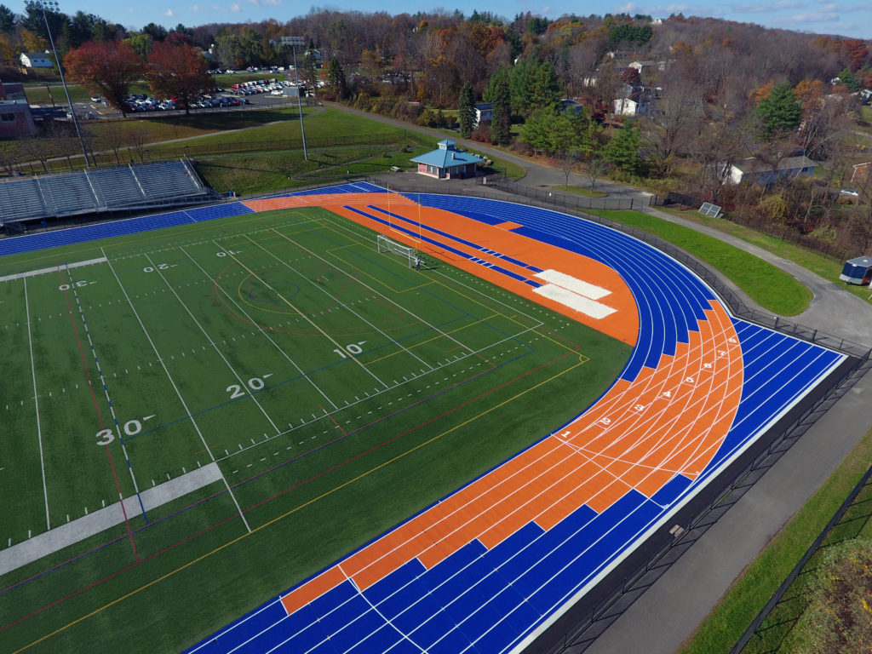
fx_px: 504
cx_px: 436
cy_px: 327
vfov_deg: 66.0
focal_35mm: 20
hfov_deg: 81.7
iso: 100
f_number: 2.8
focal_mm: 3.61
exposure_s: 1/894
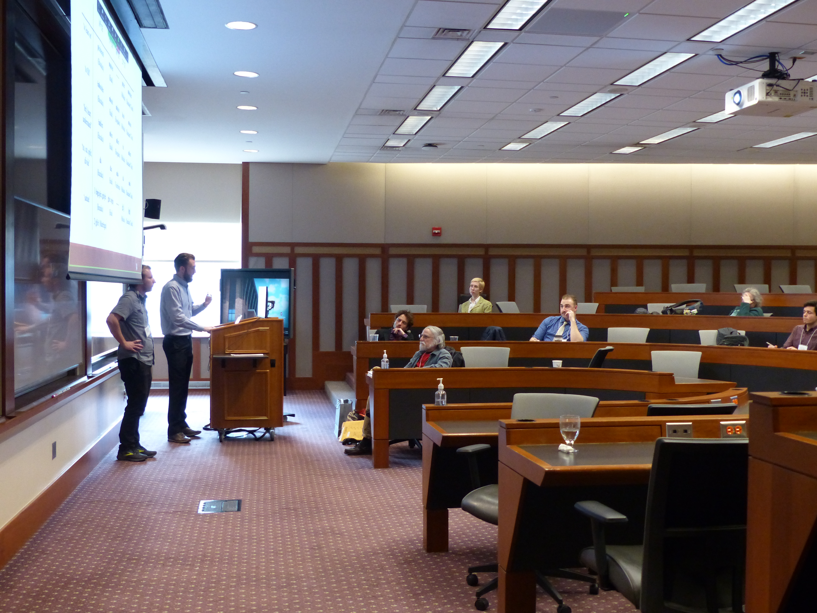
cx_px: 408
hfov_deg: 46.8
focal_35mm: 40
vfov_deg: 36.0
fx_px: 944
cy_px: 306
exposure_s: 1/40
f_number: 2.8
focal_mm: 7.1
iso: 400
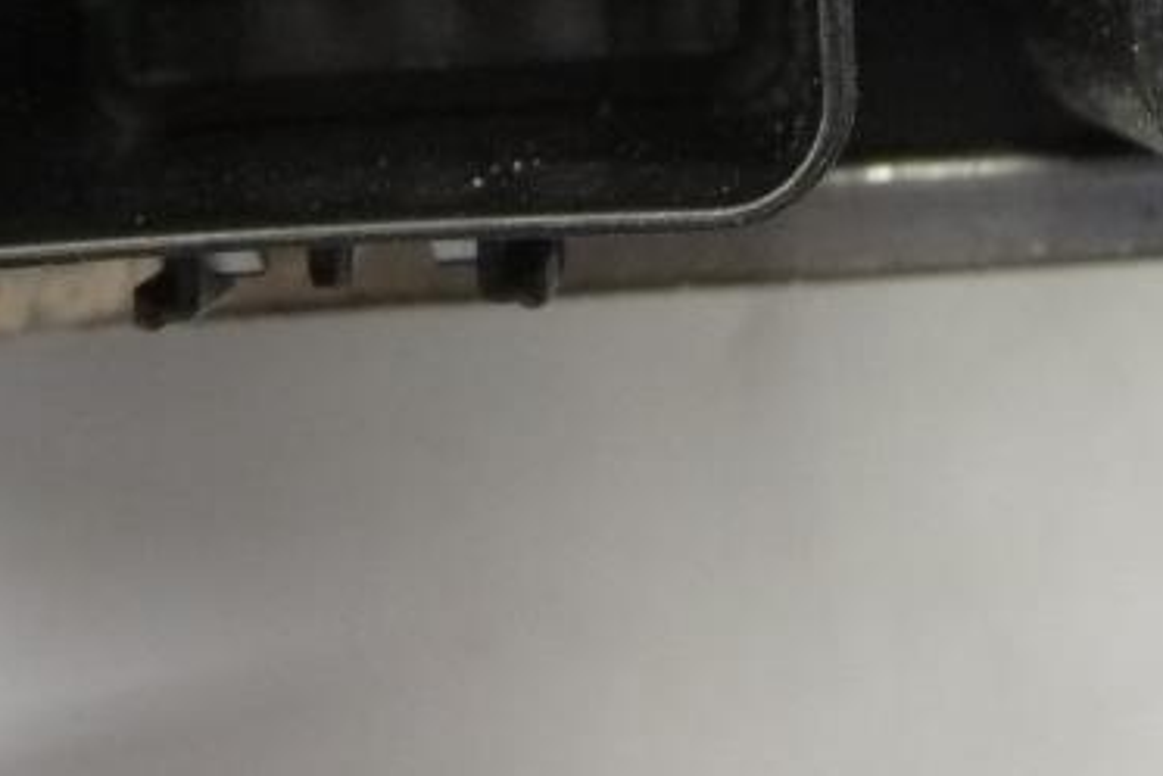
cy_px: -212
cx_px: 939
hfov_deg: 24.9
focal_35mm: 80
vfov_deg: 16.2
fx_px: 2585
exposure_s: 1/25
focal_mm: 4.7
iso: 400
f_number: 3.3
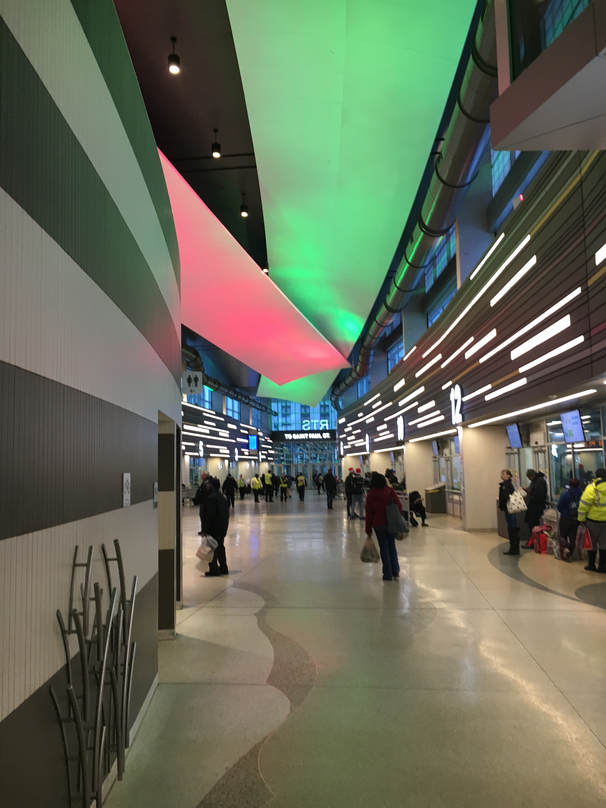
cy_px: 404
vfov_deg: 61.7
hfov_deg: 48.2
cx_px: 303
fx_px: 677
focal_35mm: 29
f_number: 2.2
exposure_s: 1/30
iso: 80
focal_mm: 4.15
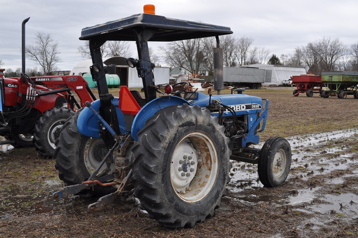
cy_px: 119
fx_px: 387
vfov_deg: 34.1
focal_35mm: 39
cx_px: 179
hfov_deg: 49.6
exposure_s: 1/200
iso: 200
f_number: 7.1
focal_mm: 26
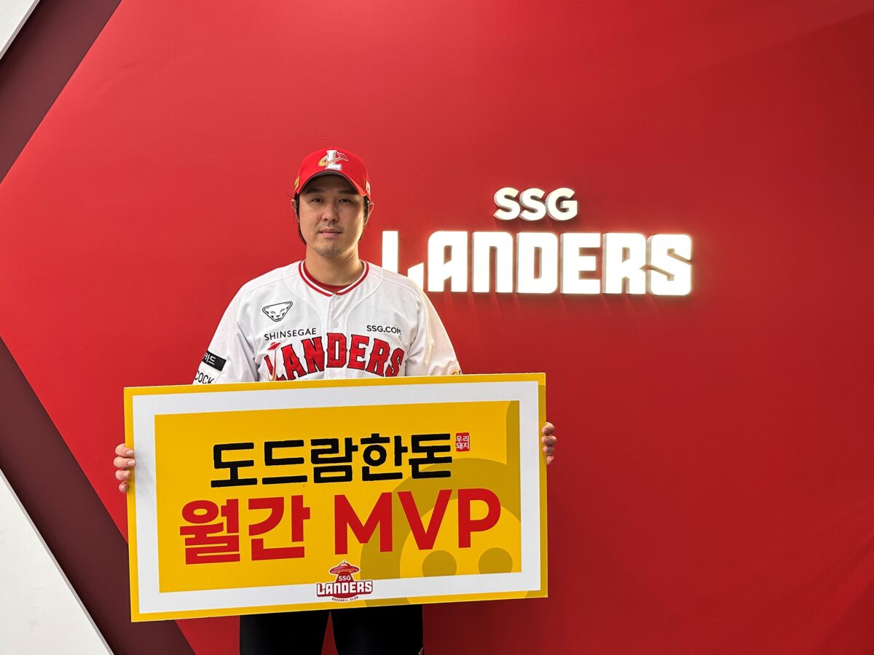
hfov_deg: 71.6
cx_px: 437
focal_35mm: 24
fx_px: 606
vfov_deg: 56.8
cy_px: 328
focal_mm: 6.86
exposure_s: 1/120
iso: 160
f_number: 1.78
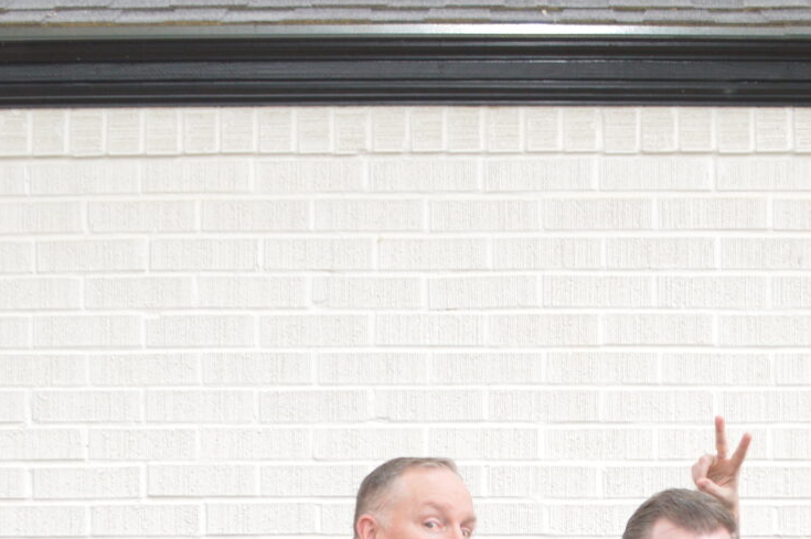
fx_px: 2071
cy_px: 723
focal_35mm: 92
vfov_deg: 14.2
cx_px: 500
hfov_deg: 22.1
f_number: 3.8
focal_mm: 22
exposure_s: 1/125
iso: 400
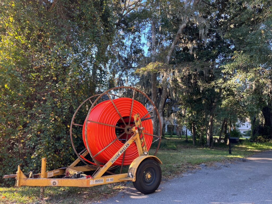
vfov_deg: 53.1
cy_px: 102
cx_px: 136
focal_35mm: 26
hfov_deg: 67.3
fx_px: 204
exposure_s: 1/172
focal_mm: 5.1
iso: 64
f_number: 1.6
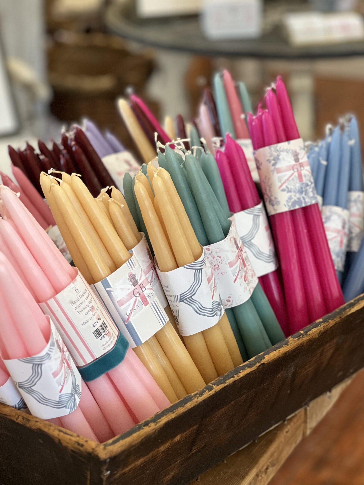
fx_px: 1318
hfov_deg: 15.7
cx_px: 167
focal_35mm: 94
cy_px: 257
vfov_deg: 20.9
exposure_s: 1/40
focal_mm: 9
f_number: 2.8
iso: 160
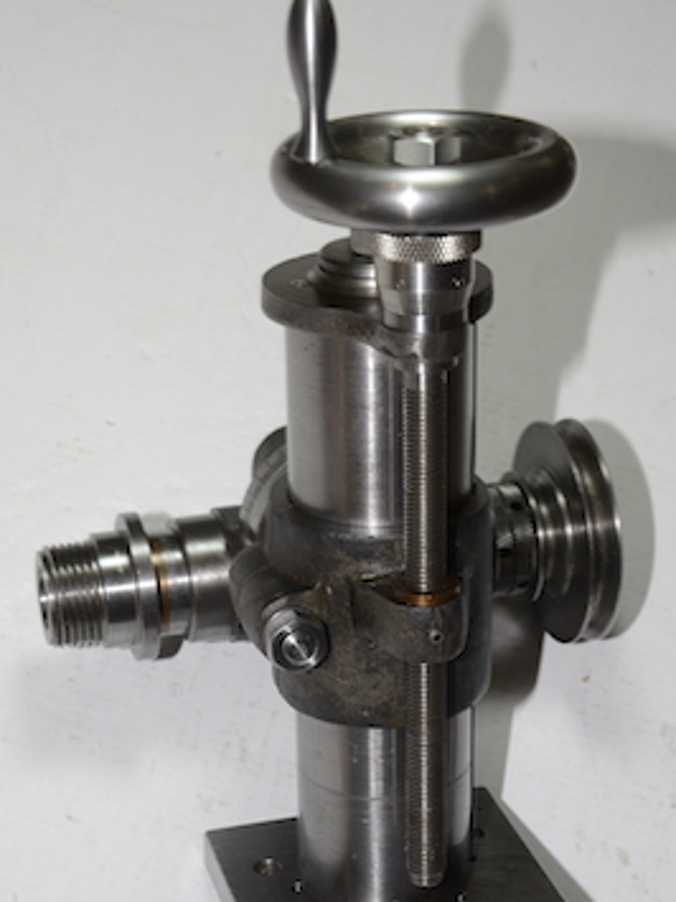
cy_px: 501
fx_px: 2241
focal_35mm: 86
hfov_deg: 17.2
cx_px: 335
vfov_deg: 22.8
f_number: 11
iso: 500
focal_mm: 52
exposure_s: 1/60
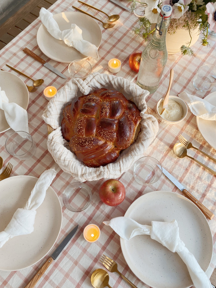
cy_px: 144
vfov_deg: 67.3
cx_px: 108
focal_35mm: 26
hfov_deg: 53.1
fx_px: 216
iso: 64
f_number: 1.8
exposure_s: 1/60
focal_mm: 4.25
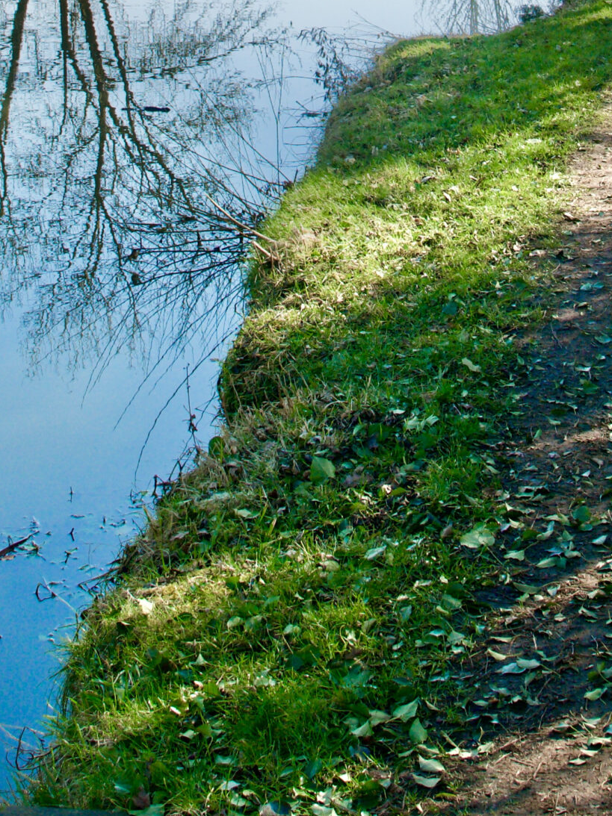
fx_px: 1911
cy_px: -130
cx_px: 365
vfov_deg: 22.5
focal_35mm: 81
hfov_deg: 18.2
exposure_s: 1/250
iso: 200
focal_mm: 24
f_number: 8
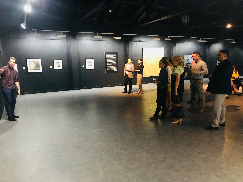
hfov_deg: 63.4
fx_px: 197
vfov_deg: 49.7
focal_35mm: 28
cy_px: 91
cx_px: 122
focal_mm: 3.99
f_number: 1.8
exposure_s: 1/5
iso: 80
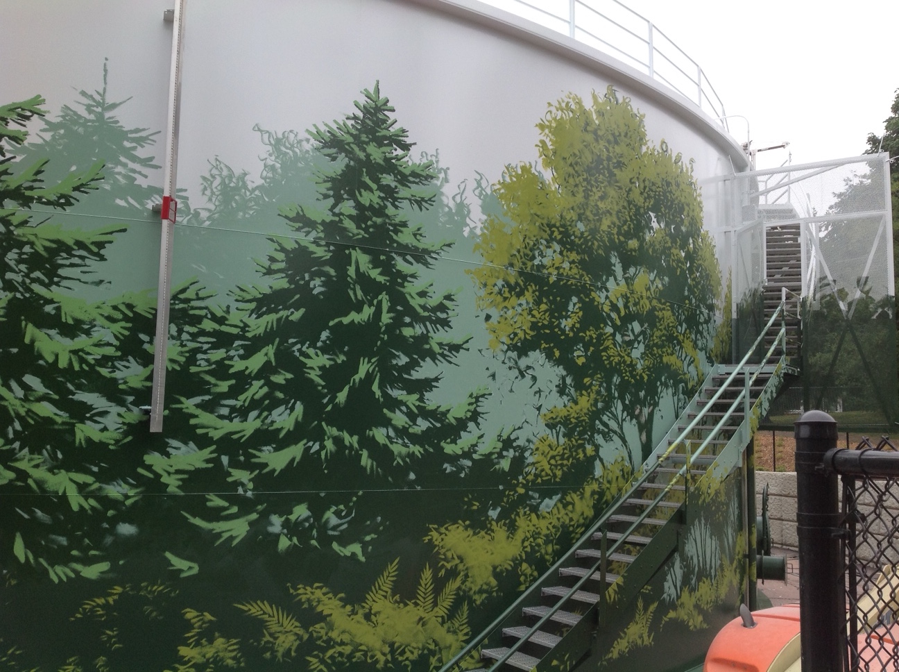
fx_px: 908
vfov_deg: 40.6
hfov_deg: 52.7
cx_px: 450
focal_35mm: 35
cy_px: 336
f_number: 2.4
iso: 50
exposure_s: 1/451
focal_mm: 4.28
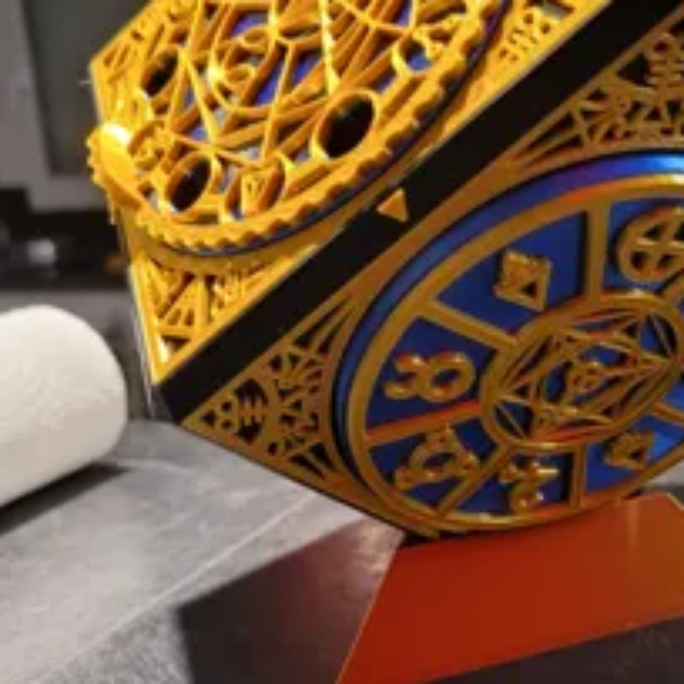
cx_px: 459
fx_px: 1006
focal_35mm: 45
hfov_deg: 37.1
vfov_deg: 37.5
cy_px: 362
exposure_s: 1/100
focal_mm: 5.4
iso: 320
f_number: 1.8
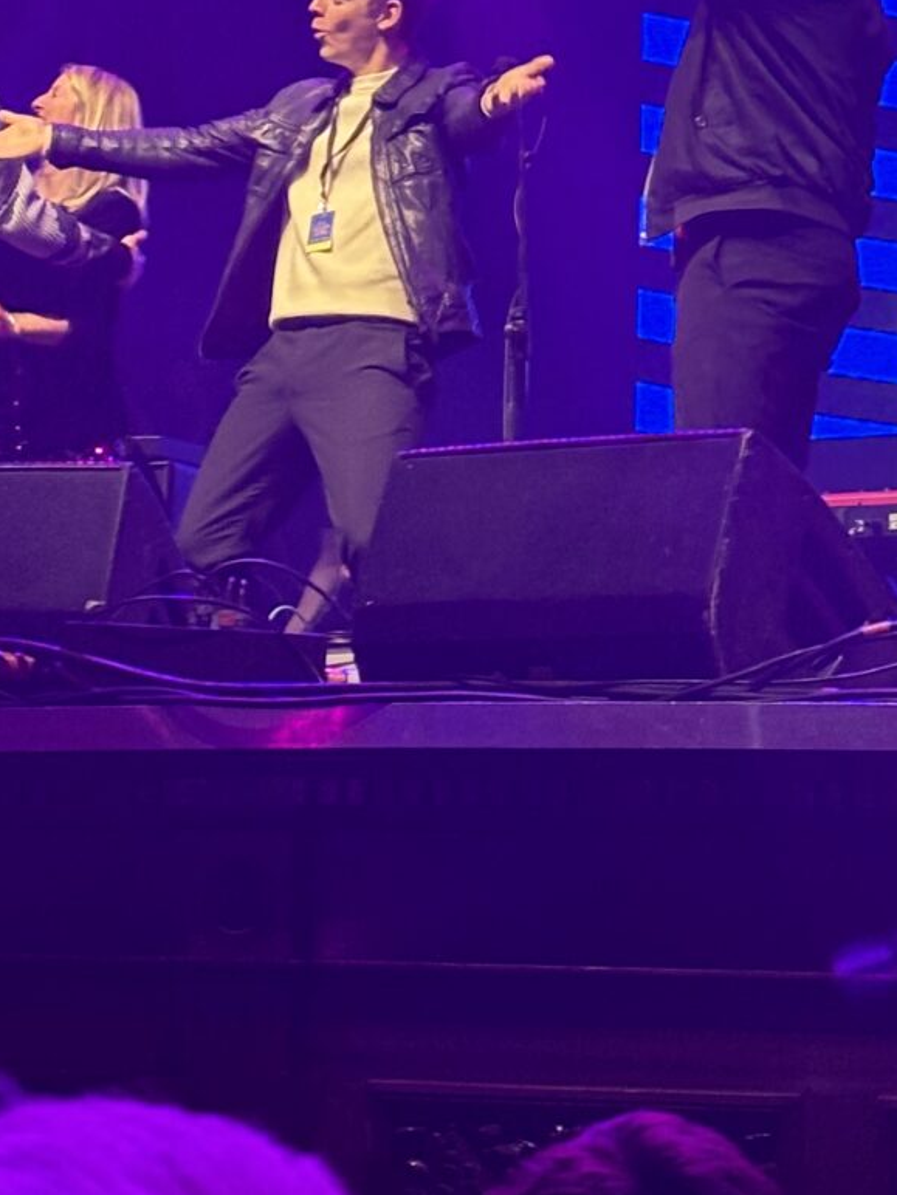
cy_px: -62
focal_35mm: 138
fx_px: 4768
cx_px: 342
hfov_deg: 10.7
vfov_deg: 14.0
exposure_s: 1/33
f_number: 1.6
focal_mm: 5.96
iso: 160
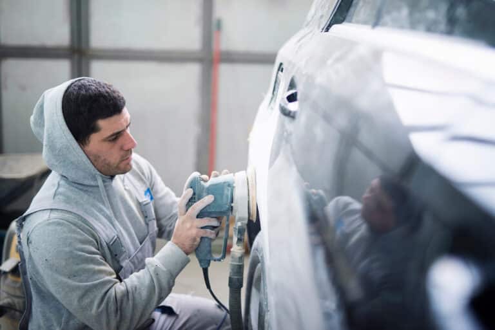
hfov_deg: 39.6
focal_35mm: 50
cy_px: 165
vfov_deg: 27.0
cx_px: 248
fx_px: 688
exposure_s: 1/250
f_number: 1.6
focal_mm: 50
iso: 500
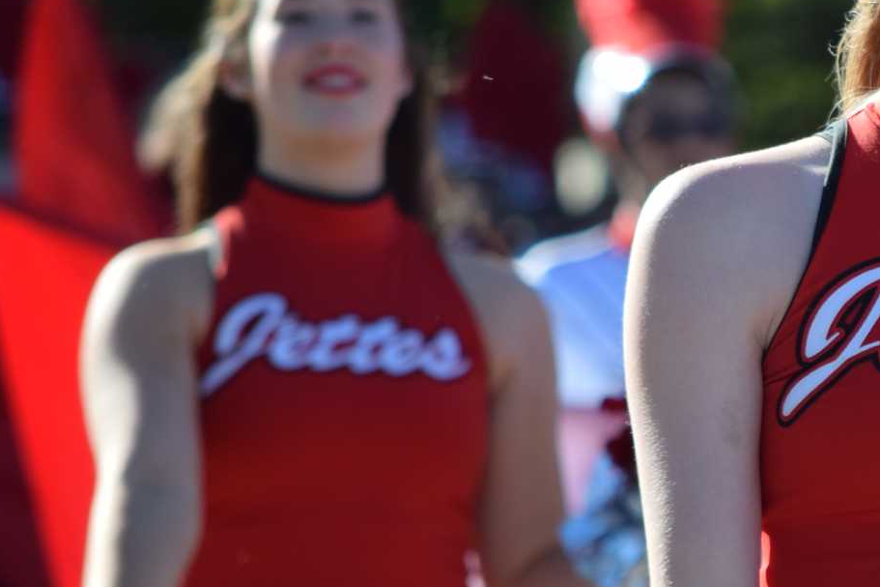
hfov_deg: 3.2
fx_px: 15665
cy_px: 310
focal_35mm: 641
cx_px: 908
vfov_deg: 2.1
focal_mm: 190
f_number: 5.6
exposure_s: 1/500
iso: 200
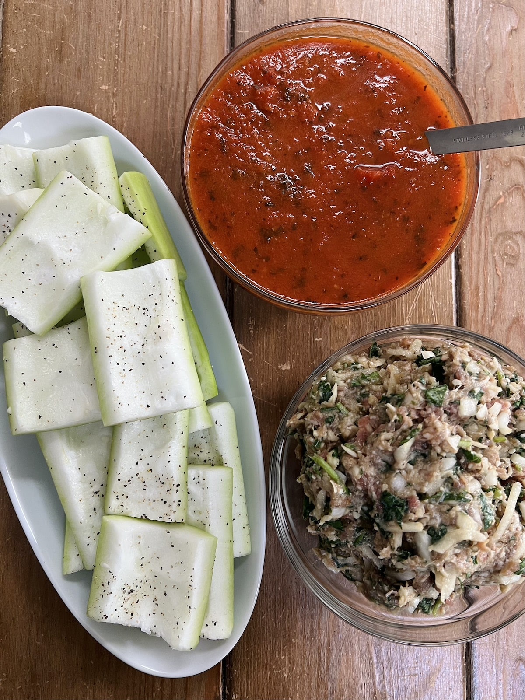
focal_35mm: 26
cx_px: 262
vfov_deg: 67.3
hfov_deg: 53.1
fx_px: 526
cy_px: 350
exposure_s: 1/60
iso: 160
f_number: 1.5
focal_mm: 5.7
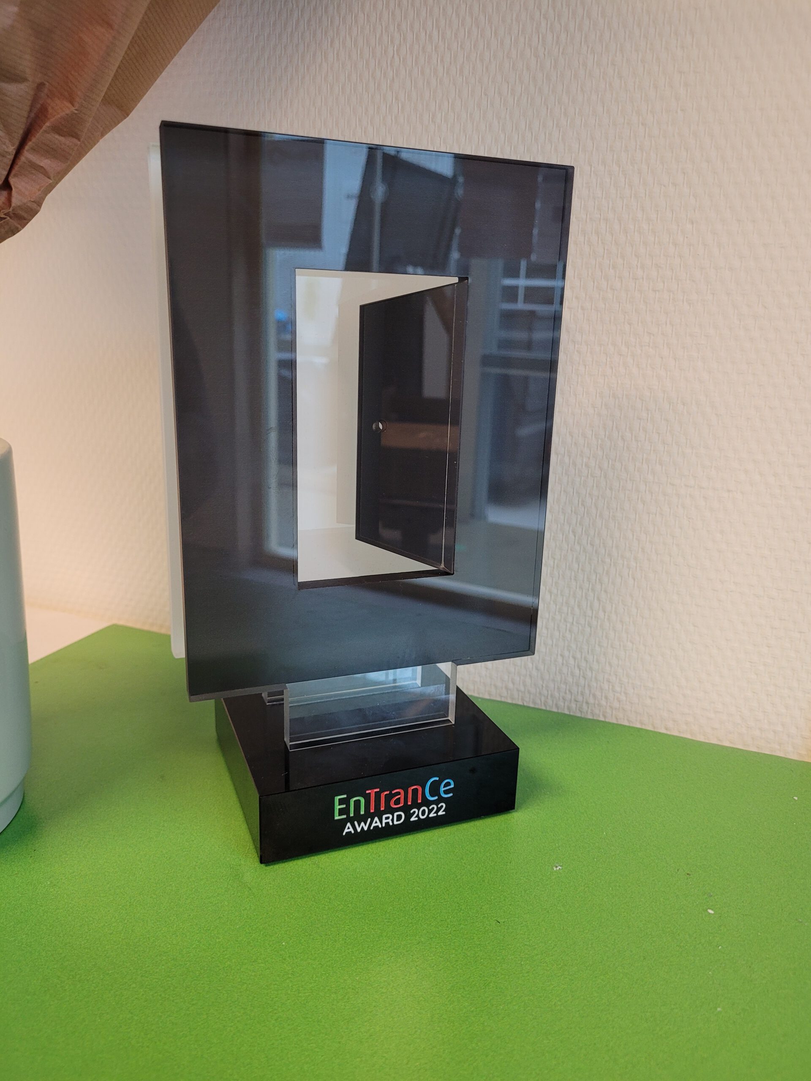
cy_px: 540
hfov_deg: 53.1
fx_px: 812
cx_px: 406
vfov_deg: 67.3
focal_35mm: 26
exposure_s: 1/50
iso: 160
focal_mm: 5.4
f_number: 1.8
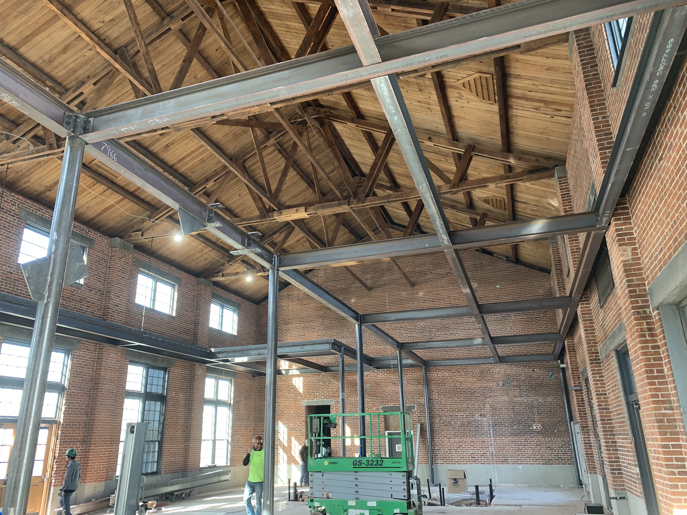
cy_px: 258
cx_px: 344
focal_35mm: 26
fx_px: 516
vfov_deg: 53.1
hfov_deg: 67.3
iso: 100
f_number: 1.8
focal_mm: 4.25
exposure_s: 1/66
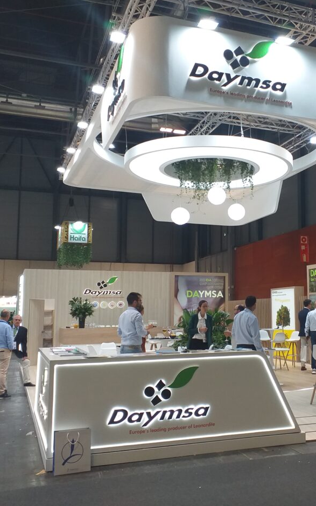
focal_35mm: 39
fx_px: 537
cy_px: 248
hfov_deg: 32.1
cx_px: 241
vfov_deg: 50.4
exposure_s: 1/100
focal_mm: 3.6
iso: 80
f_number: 1.9
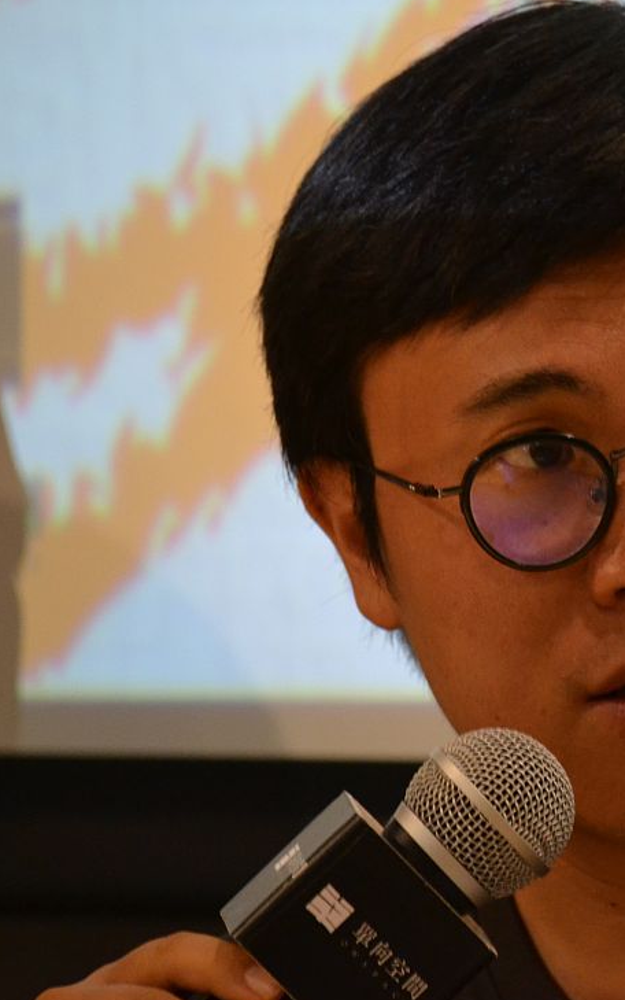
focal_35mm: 491
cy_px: 505
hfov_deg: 2.7
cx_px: 817
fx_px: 13369
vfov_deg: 4.3
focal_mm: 195
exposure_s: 1/40
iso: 1600
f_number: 5
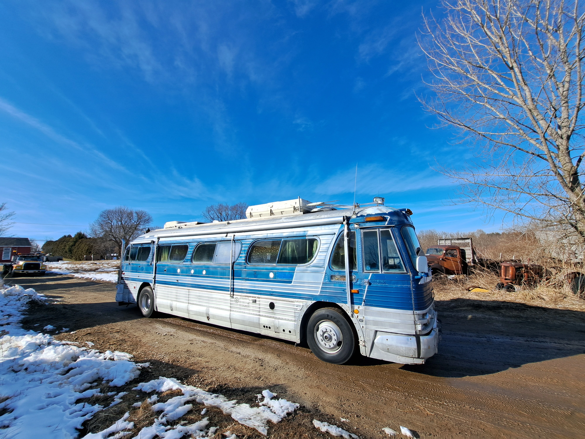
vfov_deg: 89.9
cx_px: 292
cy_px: 220
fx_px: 220
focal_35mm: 13
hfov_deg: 106.2
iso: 50
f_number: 2.2
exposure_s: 1/1403
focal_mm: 1.74
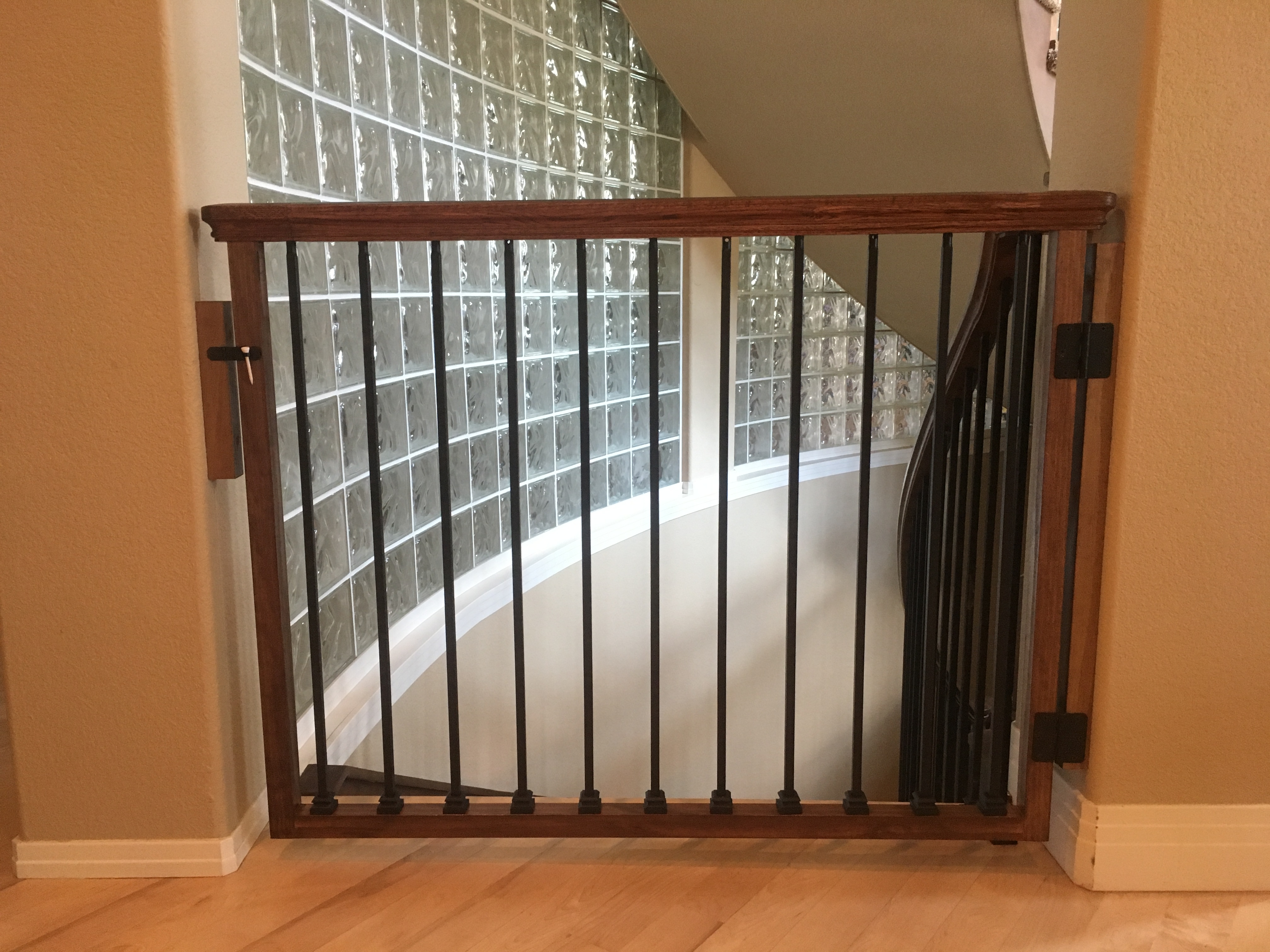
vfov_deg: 48.2
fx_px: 1064
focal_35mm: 29
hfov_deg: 61.7
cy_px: 476
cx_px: 635
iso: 160
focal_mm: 4.15
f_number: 2.2
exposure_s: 1/30
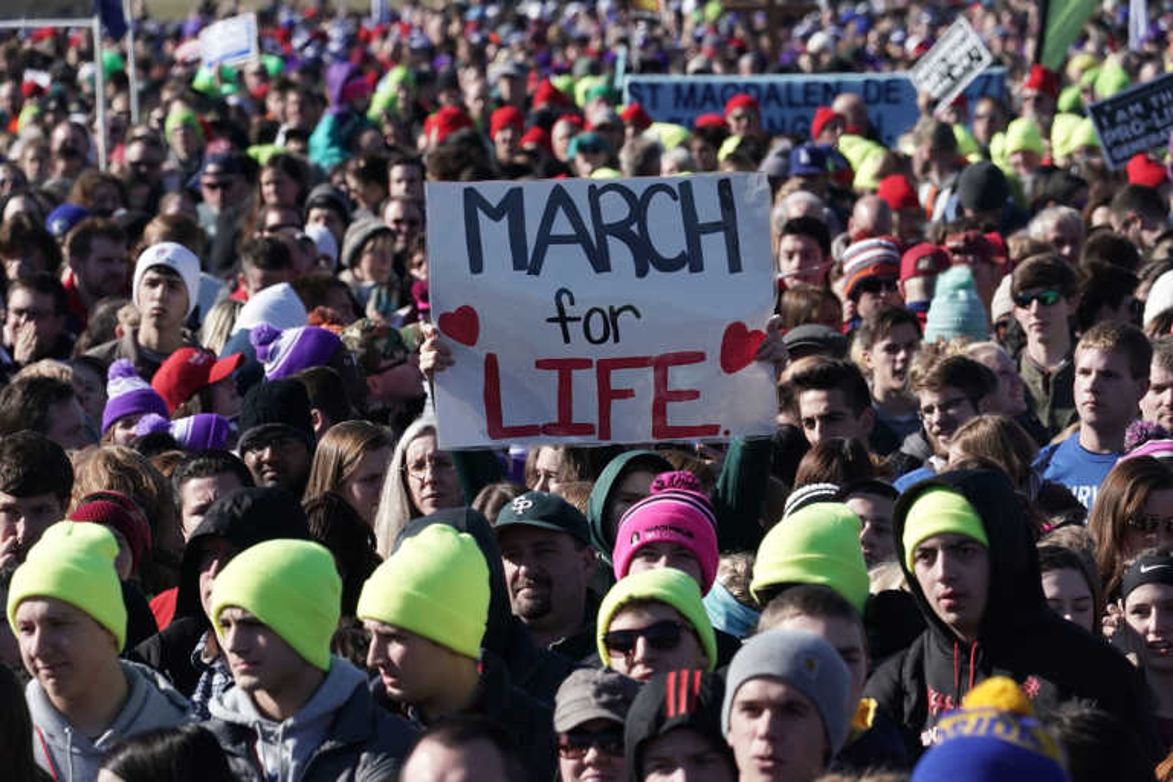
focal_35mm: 400
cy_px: 391
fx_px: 13032
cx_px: 586
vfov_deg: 3.4
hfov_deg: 5.2
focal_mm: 400
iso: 250
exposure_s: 1/200
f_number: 16
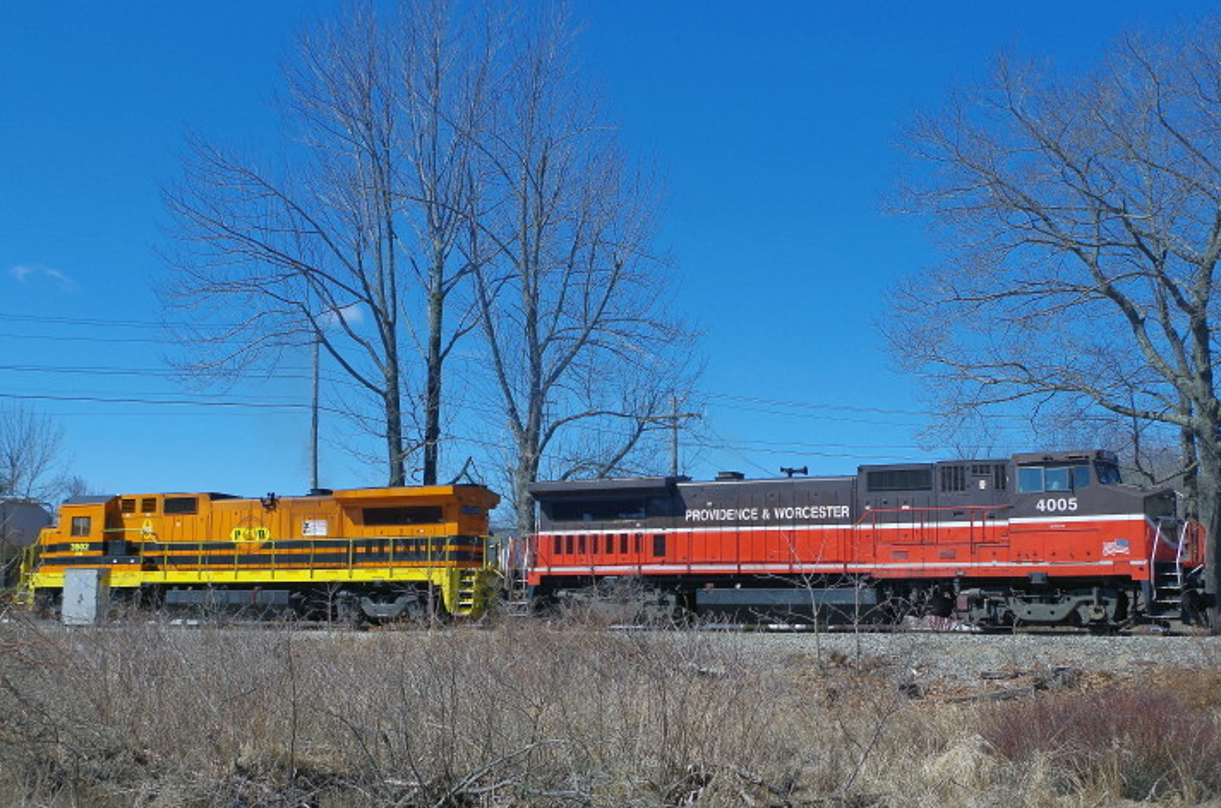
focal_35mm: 43
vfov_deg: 31.0
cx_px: 588
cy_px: 479
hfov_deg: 45.5
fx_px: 1455
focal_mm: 24.38
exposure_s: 1/1000
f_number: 5.6
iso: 200
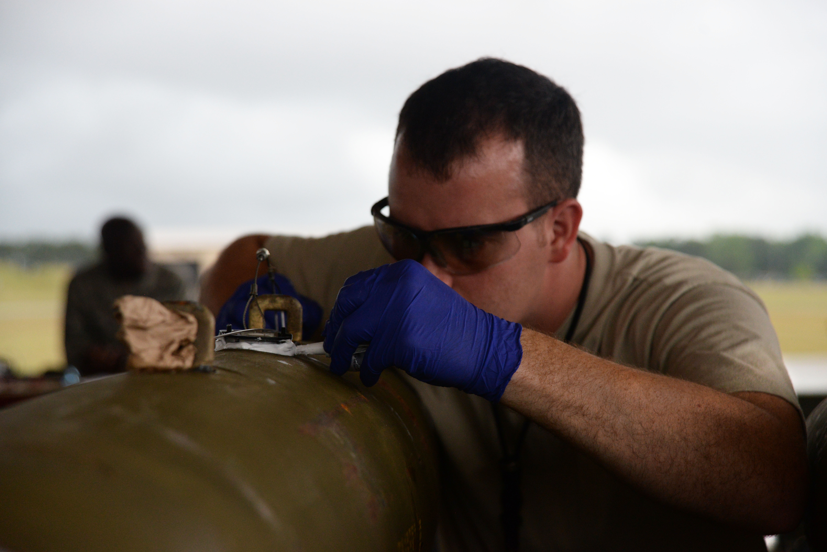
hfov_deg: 25.4
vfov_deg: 17.1
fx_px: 1838
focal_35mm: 80
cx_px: 414
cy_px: 276
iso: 2000
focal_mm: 80
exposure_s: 1/800
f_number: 5.6
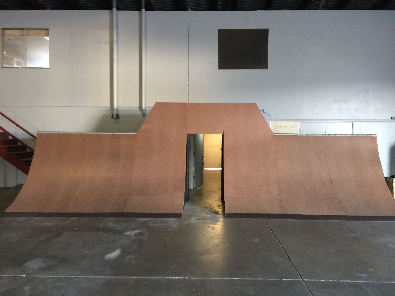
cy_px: 148
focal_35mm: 29
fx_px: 331
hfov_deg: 61.7
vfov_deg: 48.2
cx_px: 198
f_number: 2.2
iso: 64
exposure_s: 1/4
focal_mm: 4.15
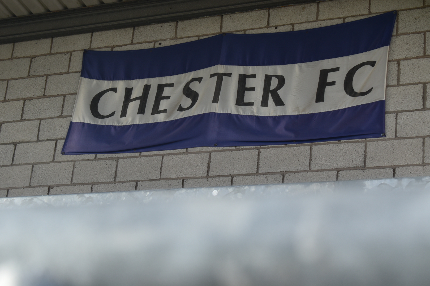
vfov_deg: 16.6
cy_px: 143
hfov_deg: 24.6
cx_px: 215
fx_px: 985
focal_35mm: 82
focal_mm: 55
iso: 200
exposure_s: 1/250
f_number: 7.1
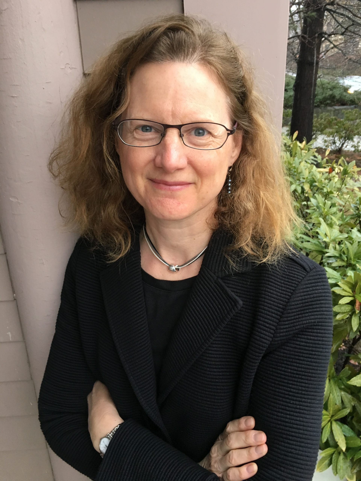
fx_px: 403
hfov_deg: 48.2
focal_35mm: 29
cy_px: 240
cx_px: 180
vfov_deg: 61.7
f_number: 2.2
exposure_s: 1/30
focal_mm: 4.15
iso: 100
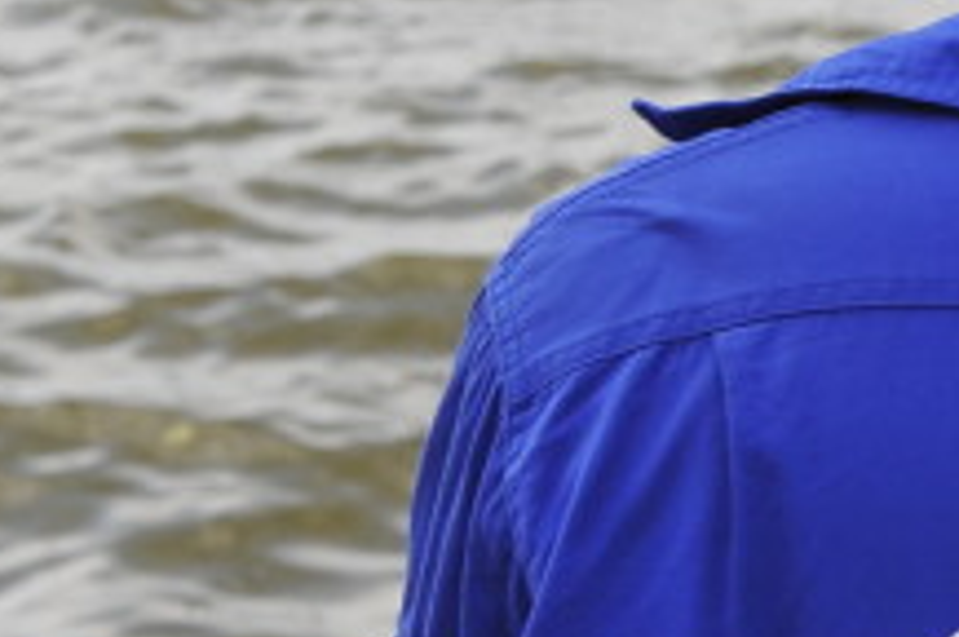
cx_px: 2090
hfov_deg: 7.2
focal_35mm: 274
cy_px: -164
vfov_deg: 5.0
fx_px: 7288
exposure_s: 1/250
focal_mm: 58
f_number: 8
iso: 400
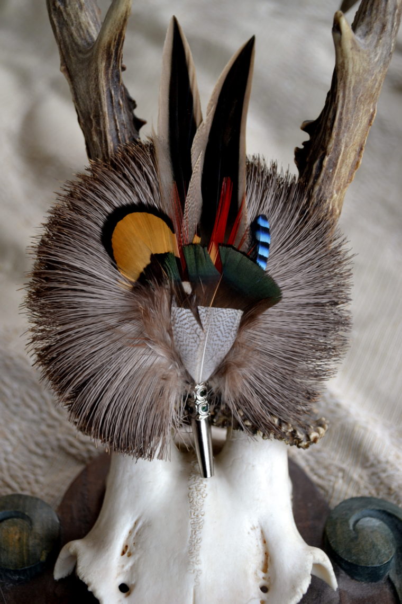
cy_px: 302
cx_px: 201
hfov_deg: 25.8
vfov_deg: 37.9
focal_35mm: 52
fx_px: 879
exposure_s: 1/60
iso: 400
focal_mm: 35
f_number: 5
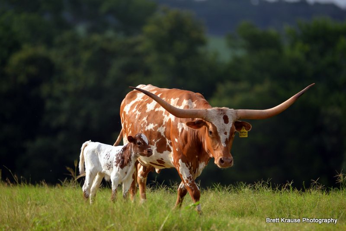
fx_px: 5768
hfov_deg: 3.4
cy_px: 116
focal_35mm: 600
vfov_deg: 2.3
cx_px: 173
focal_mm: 600
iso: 200
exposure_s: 1/500
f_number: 6.3
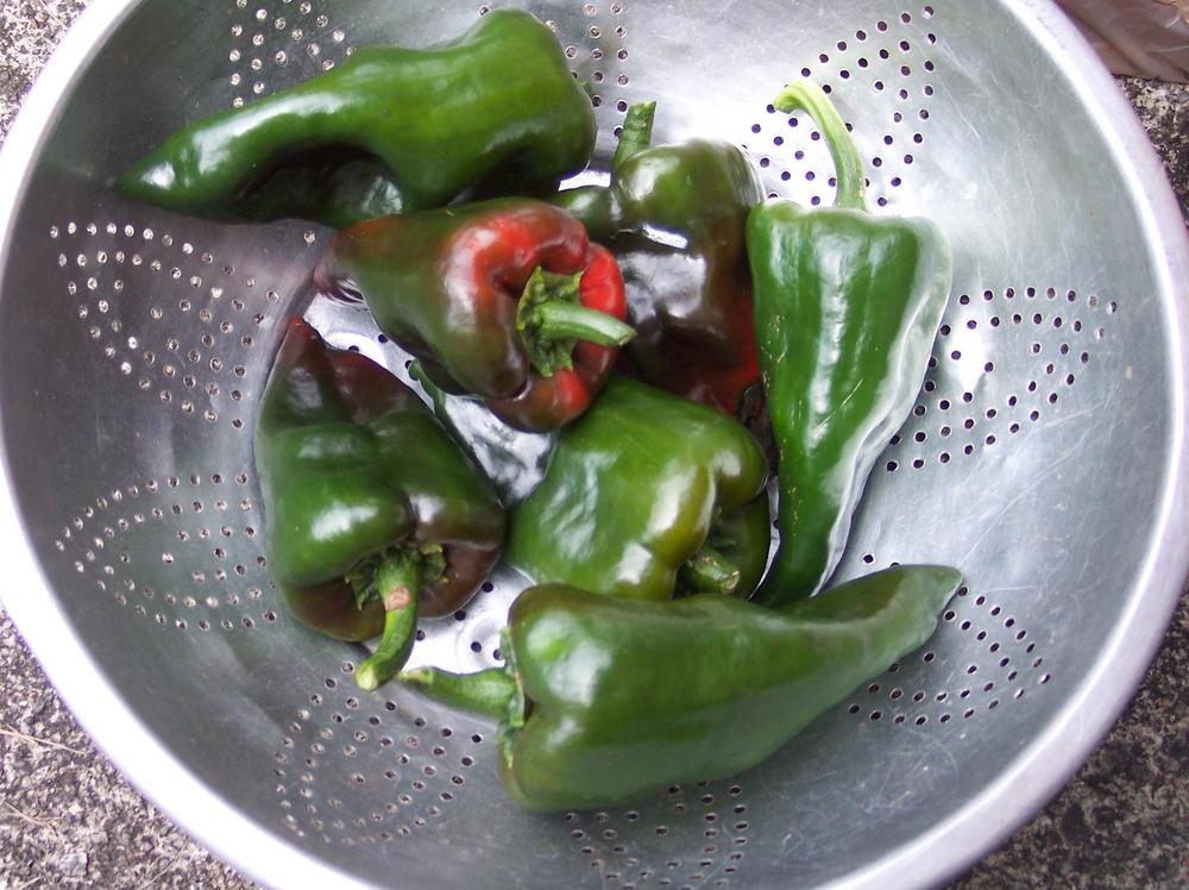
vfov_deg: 37.7
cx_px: 594
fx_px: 1304
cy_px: 445
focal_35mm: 38
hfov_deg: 49.0
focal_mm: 8
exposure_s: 1/350
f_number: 2.8
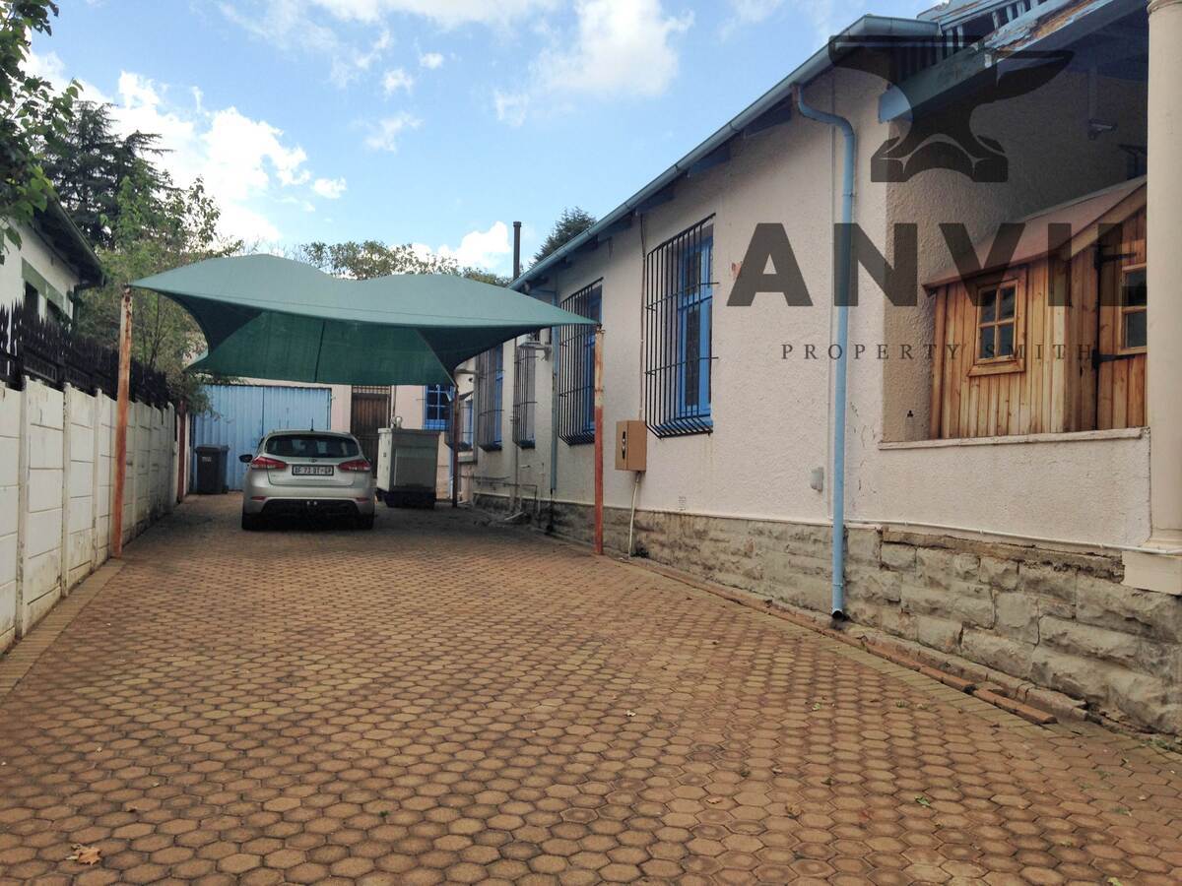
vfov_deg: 42.9
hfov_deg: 55.4
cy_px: 443
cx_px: 591
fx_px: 1127
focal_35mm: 33
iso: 50
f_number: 2.4
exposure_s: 1/1022
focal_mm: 4.12
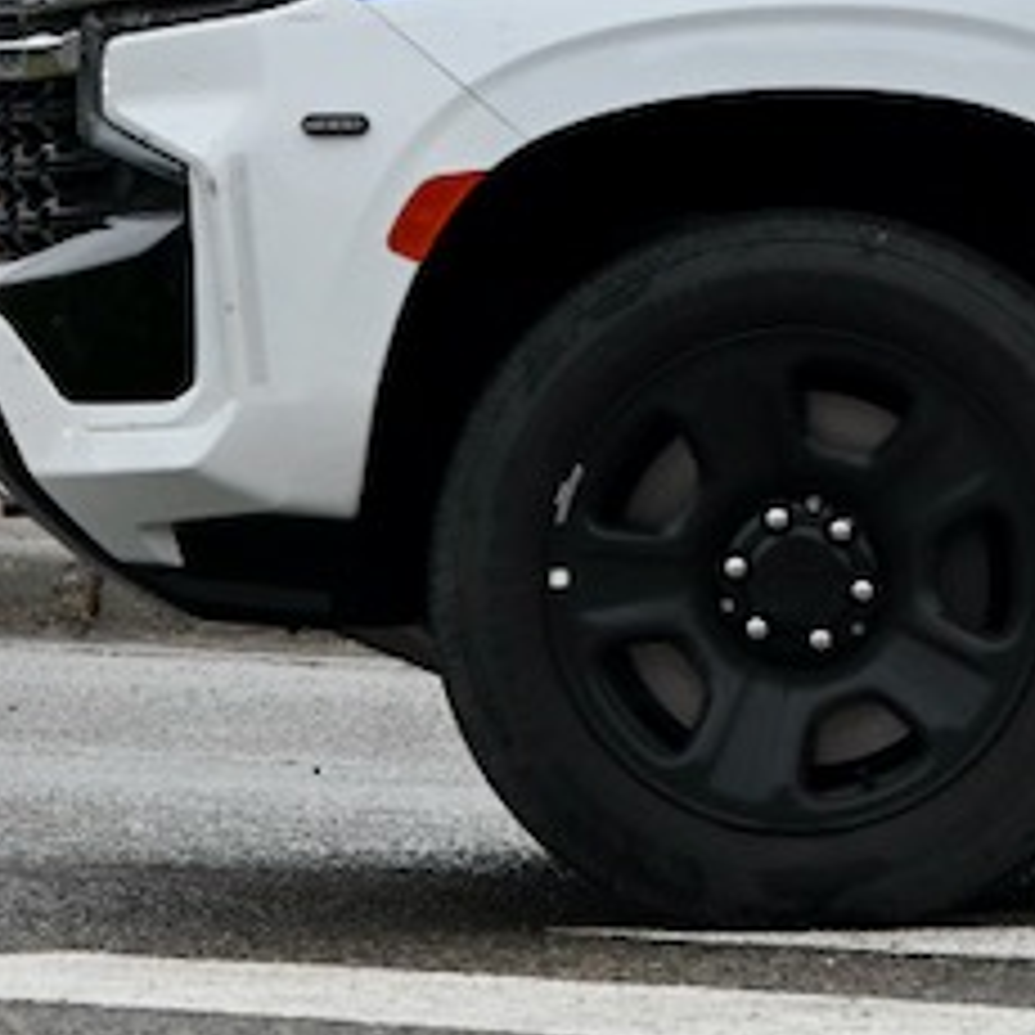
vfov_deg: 2.7
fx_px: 21582
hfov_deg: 2.7
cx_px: 2475
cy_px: -248
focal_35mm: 638
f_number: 8
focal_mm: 135
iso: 2000
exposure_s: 1/1000
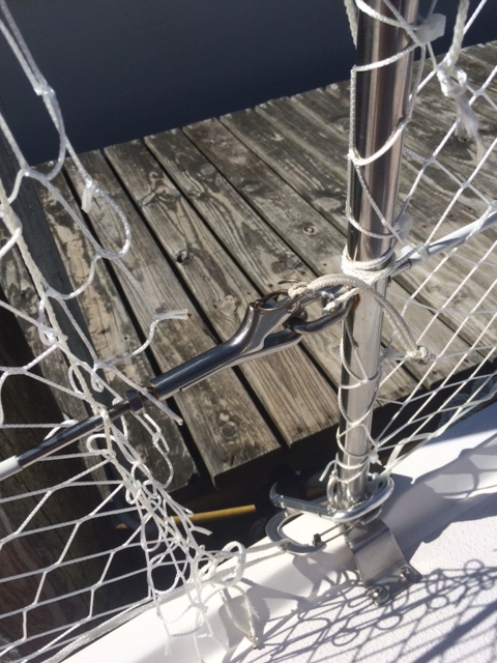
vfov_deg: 61.7
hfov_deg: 48.2
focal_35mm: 29
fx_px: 555
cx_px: 248
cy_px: 332
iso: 32
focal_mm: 4.15
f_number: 2.2
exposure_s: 1/4566
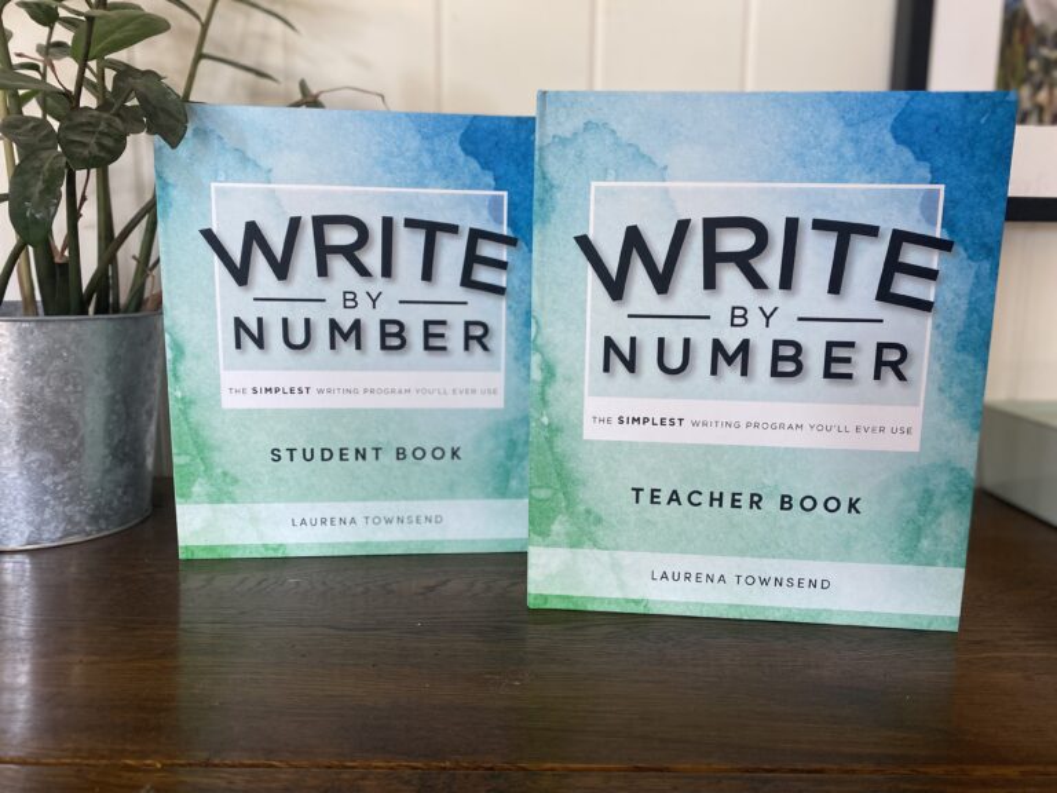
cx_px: 528
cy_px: 396
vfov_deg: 53.1
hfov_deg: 67.3
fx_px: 794
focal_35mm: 26
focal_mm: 4.25
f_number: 1.8
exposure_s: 1/60
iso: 125
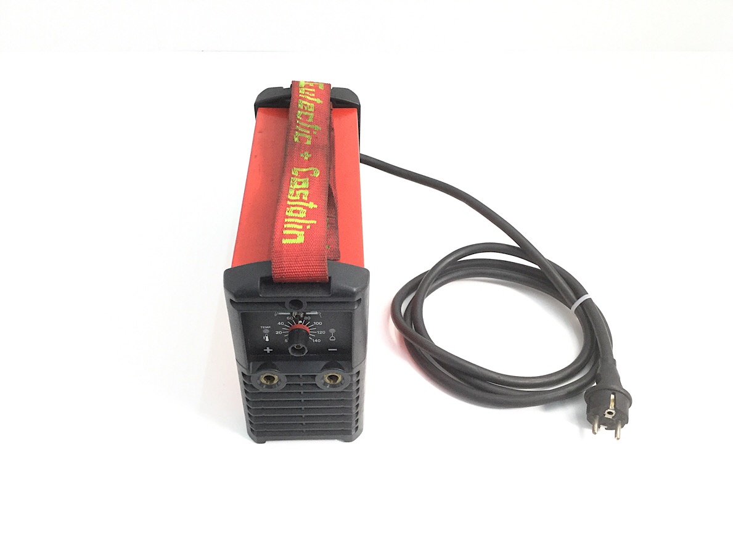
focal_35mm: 31
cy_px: 275
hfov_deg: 58.3
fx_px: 656
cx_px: 366
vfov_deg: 45.4
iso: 50
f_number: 2.4
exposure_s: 1/33
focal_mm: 3.3
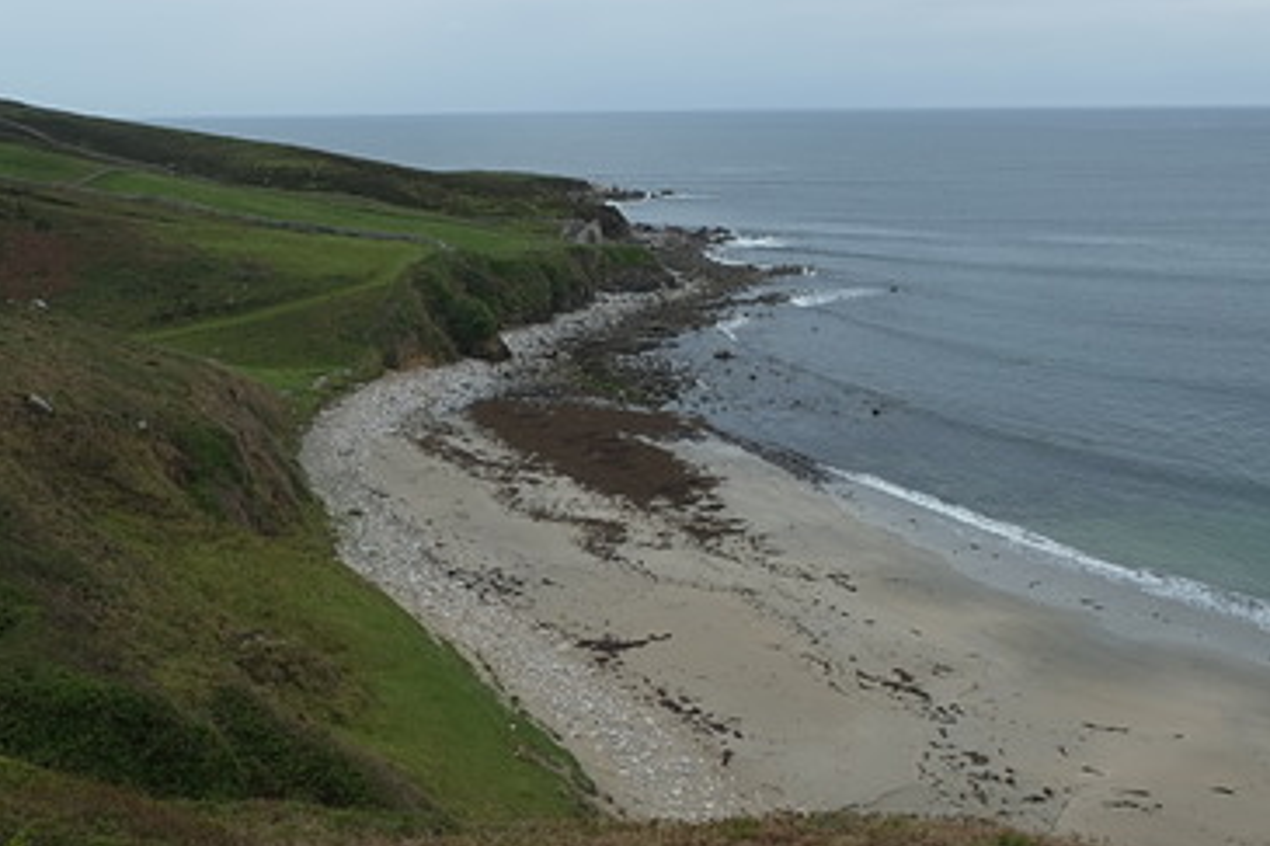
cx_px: 644
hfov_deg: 51.9
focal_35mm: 37
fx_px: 1305
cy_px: 433
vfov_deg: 35.9
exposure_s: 1/350
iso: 200
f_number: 5.6
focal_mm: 18
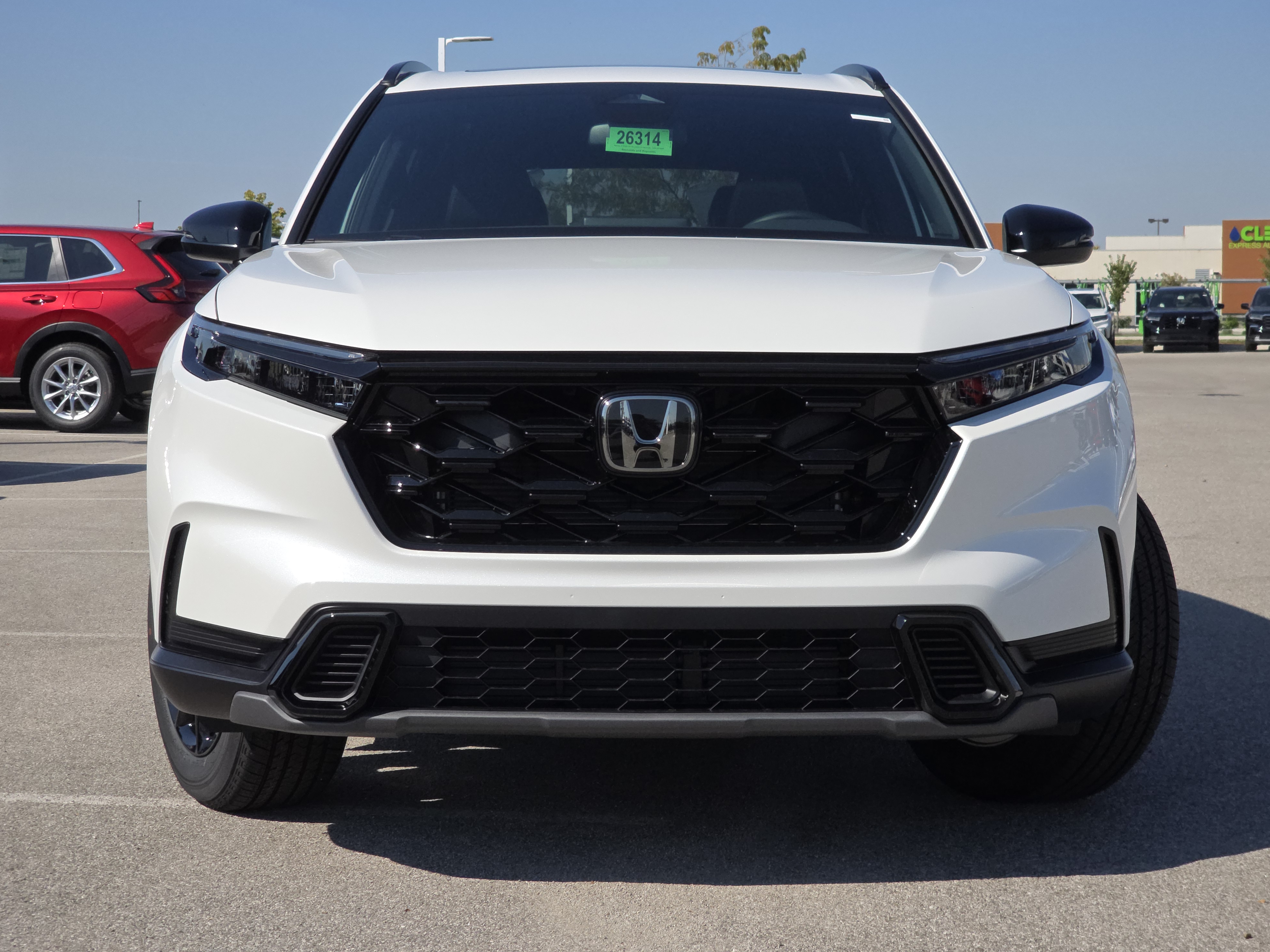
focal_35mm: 70
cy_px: 469
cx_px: 632
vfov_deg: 21.0
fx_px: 2568
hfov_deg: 27.8
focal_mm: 7.9
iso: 50
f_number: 2.4
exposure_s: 1/2890
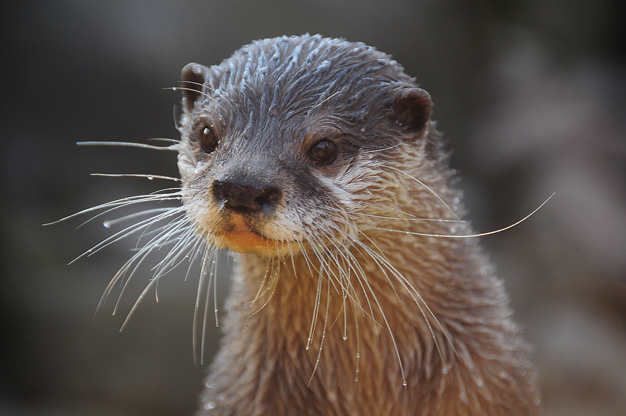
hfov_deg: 6.9
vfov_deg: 4.6
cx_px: 313
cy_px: 208
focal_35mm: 300
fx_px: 5210
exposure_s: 1/160
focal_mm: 200
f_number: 5.6
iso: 400
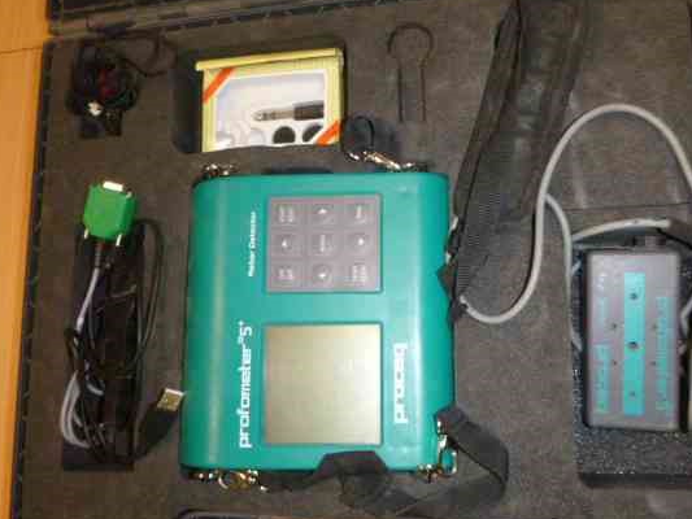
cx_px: 375
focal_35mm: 30
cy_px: 276
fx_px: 600
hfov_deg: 59.9
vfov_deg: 46.8
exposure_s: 1/60
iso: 400
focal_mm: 4.5
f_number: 3.9
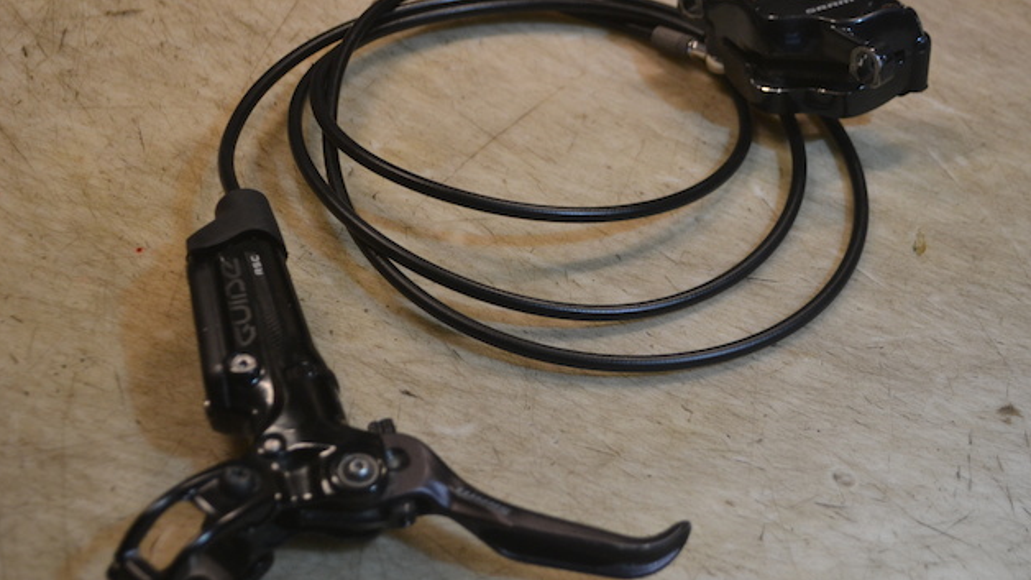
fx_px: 1531
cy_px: 315
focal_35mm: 56
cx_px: 560
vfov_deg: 21.4
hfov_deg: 37.2
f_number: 4.5
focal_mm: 28
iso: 900
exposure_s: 1/60
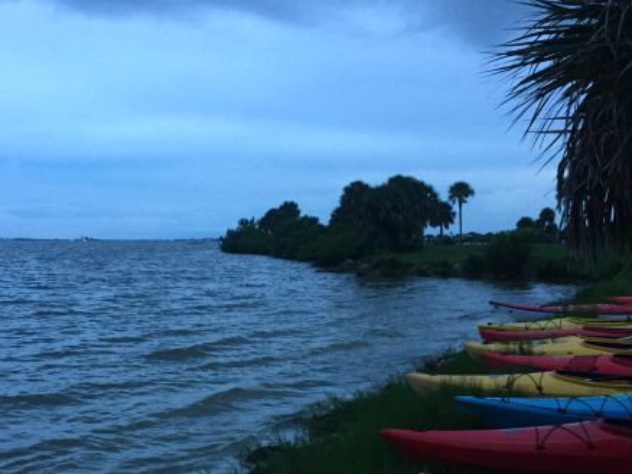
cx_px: 283
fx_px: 786
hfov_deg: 43.8
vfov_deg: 33.5
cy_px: 290
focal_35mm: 43
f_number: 2.2
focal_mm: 4.15
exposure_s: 1/30
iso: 200
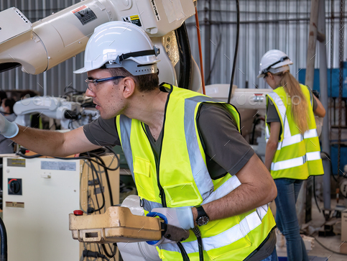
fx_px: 612
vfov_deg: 24.1
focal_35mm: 61
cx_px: 159
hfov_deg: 31.6
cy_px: 133
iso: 200
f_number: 2.8
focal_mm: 35
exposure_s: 1/250
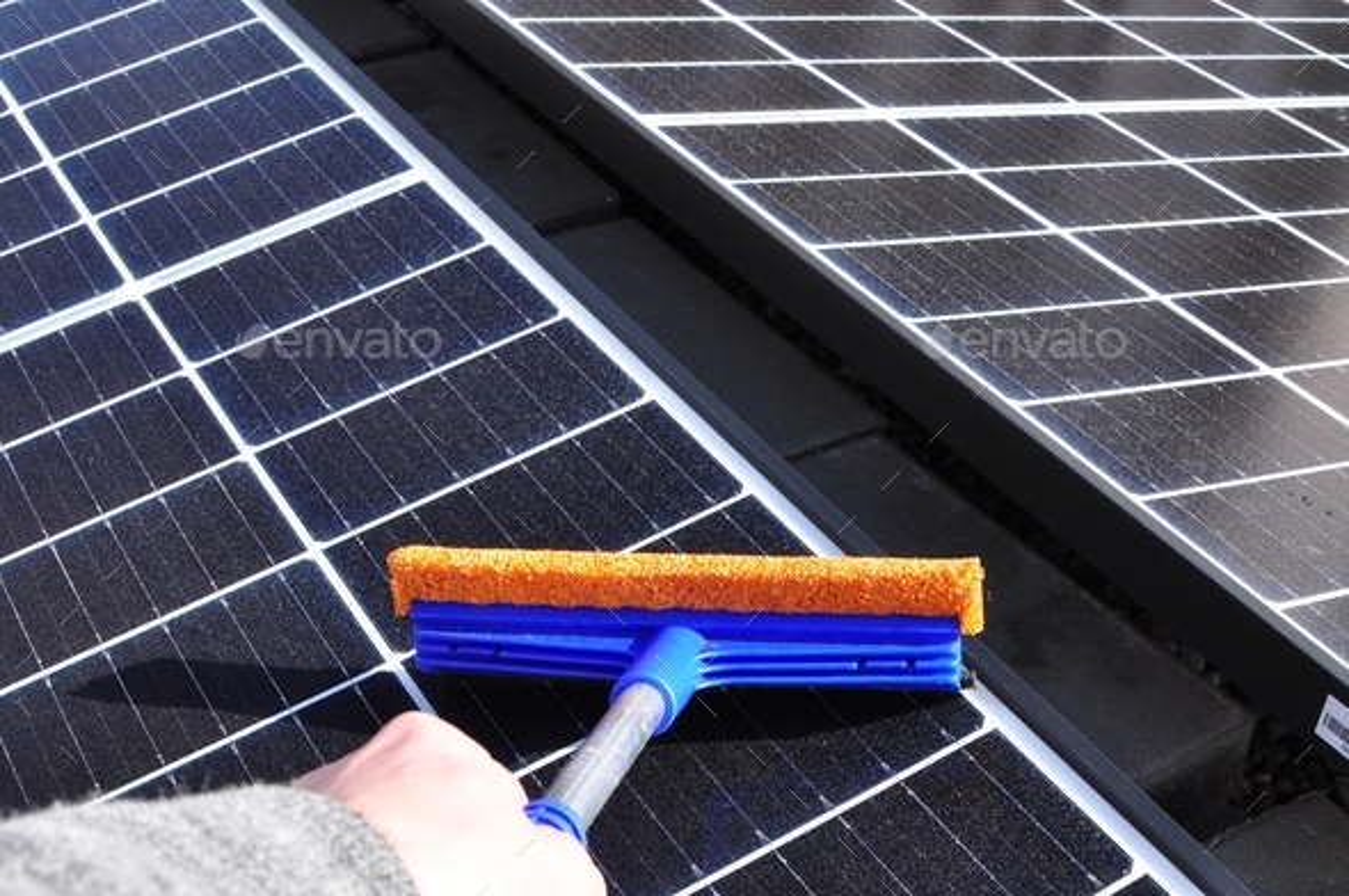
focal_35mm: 52
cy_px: 448
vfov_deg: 25.7
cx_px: 674
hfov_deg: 37.9
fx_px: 1965
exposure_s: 1/50
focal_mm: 35
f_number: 13
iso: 200
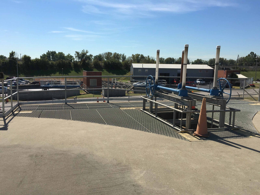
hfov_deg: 61.7
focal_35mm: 29
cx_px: 130
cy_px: 98
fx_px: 218
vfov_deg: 48.2
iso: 25
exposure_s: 1/2481
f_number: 2.2
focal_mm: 4.15
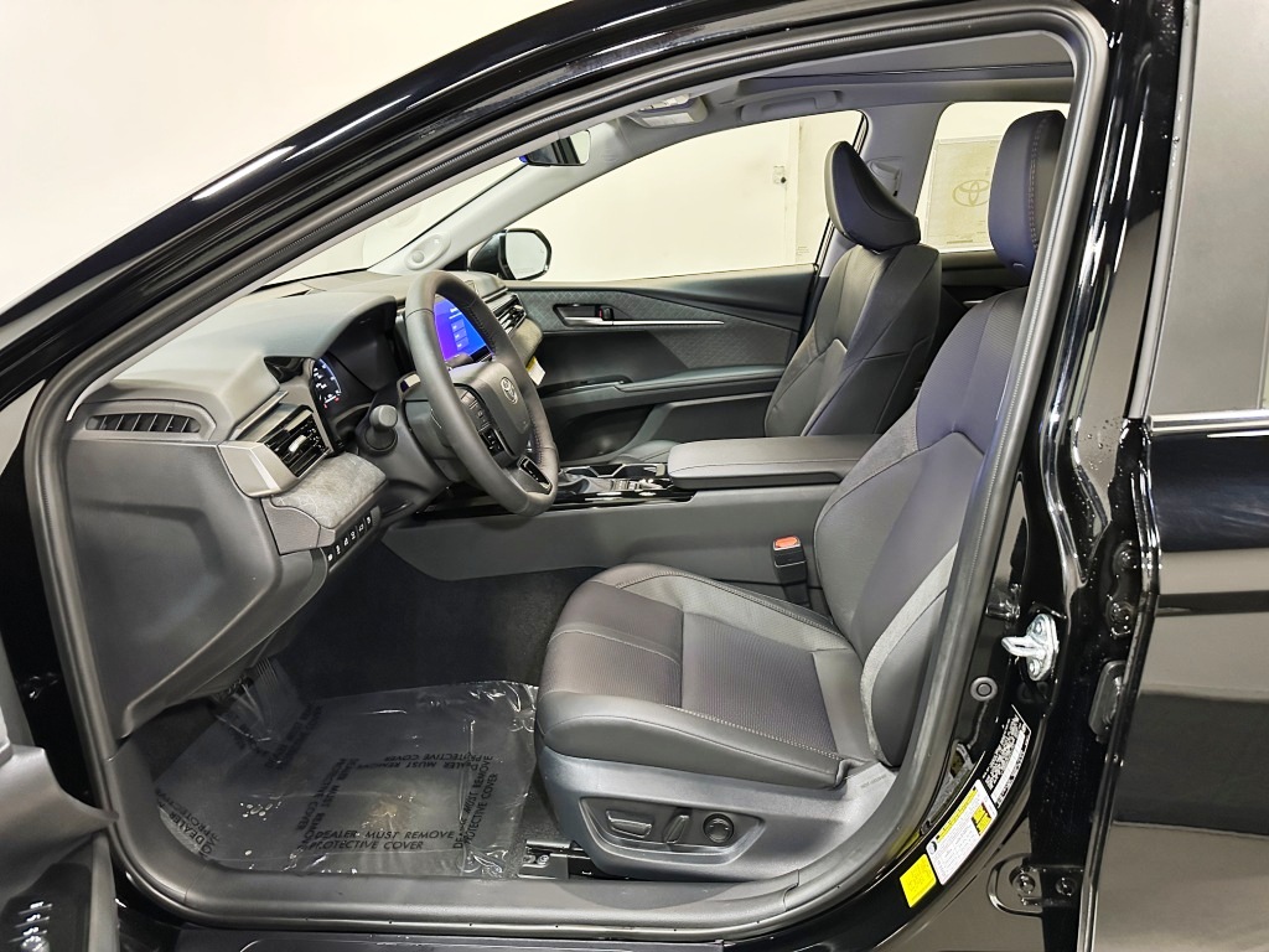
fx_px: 880
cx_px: 634
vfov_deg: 56.8
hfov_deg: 71.6
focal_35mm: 24
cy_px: 476
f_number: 1.78
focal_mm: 6.86
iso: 1000
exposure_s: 1/40
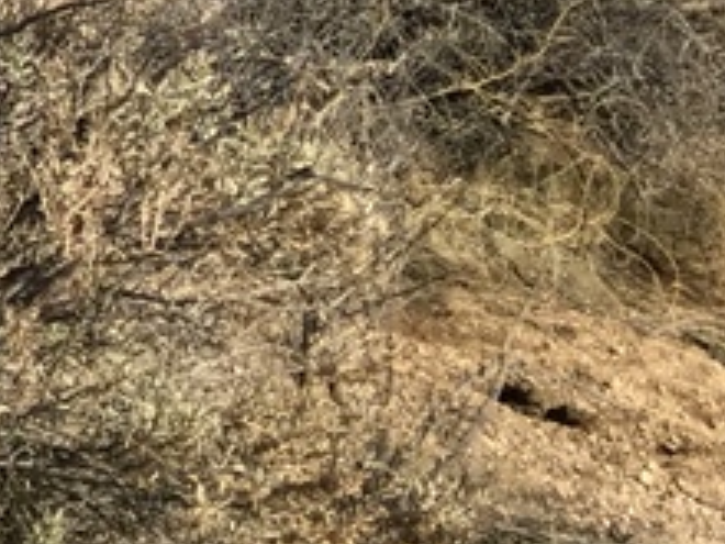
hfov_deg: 10.3
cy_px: -429
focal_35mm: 158
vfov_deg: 9.0
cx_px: -1200
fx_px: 3309
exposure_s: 1/2639
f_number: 2.2
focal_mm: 4.15
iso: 32
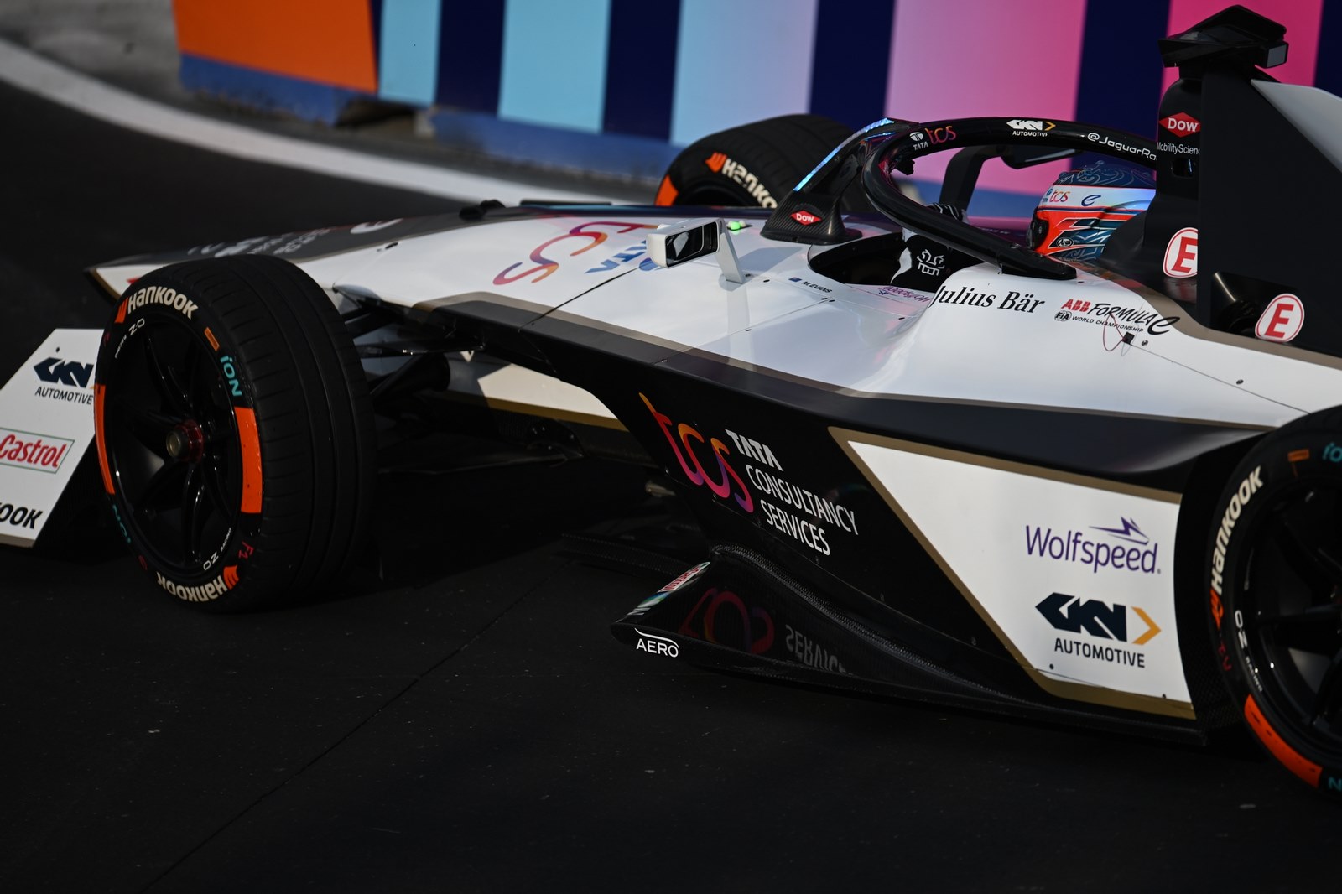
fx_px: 14907
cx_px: 671
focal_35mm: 400
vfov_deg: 3.4
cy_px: 447
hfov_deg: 5.2
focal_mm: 400
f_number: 2.8
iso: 80
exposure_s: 1/2500
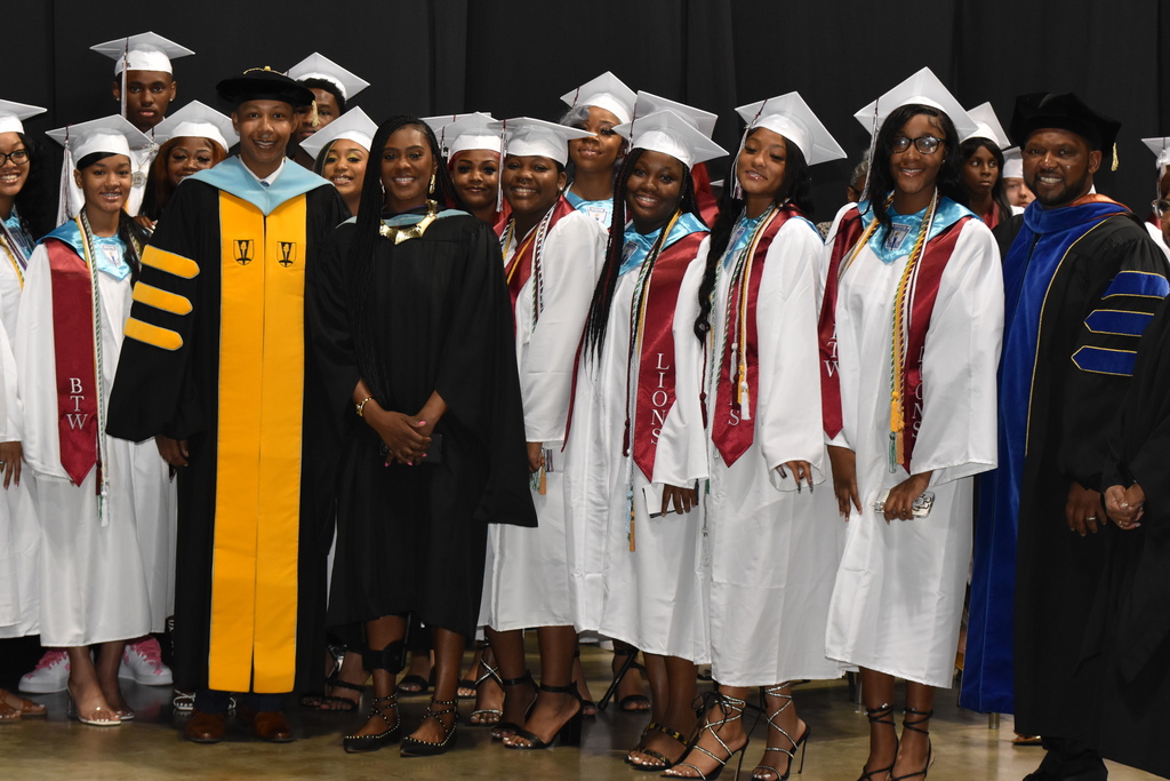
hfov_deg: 18.2
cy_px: 390
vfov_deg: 12.2
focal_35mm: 112
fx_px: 3657
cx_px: 585
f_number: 4
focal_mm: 75
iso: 1600
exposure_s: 1/80
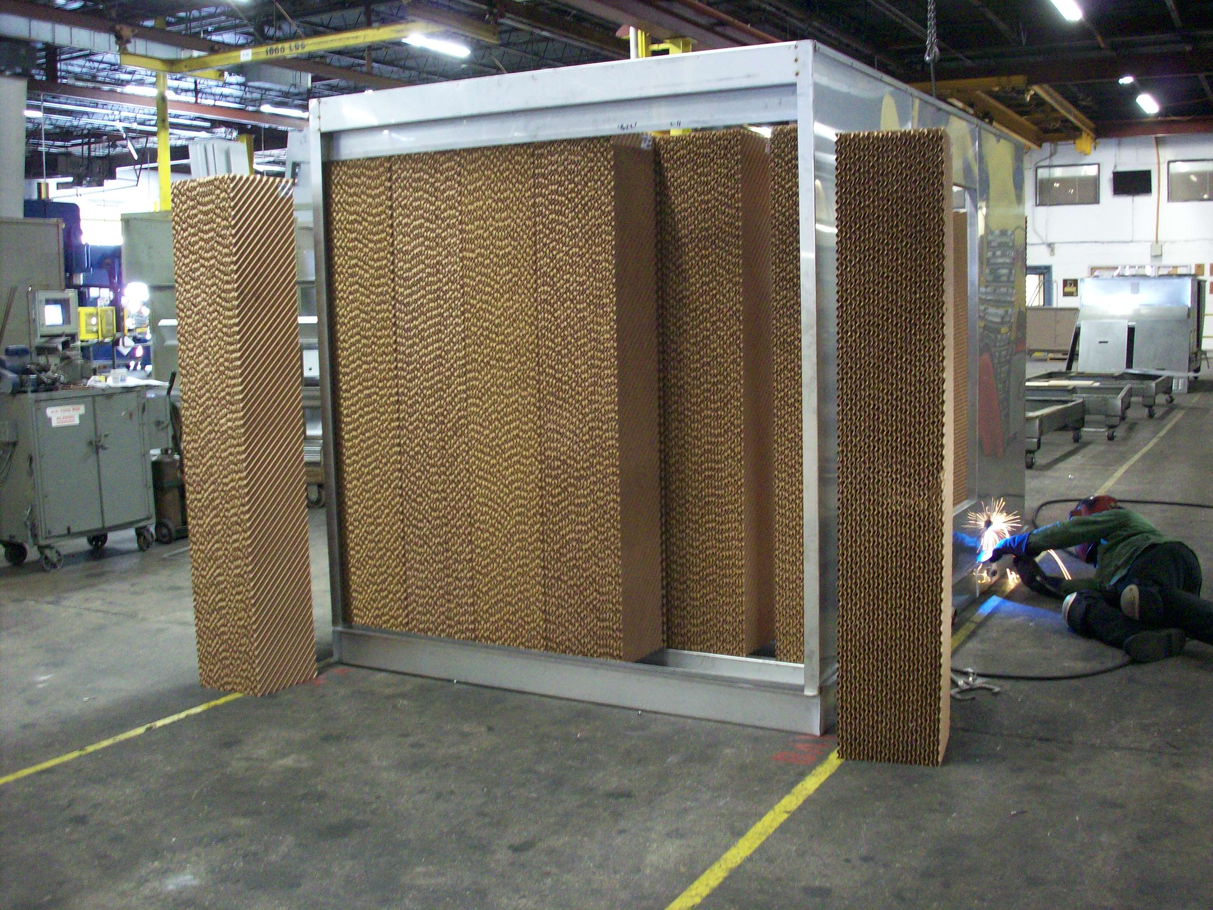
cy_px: 455
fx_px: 1297
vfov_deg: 38.7
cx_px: 606
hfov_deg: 50.1
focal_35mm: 37
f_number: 2.8
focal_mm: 6.2
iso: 200
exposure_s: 1/8
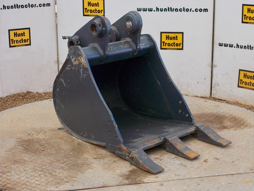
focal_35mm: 76
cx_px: 127
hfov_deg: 25.7
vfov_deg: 19.4
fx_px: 558
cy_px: 96
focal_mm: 13.5
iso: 100
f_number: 5.8
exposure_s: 1/60
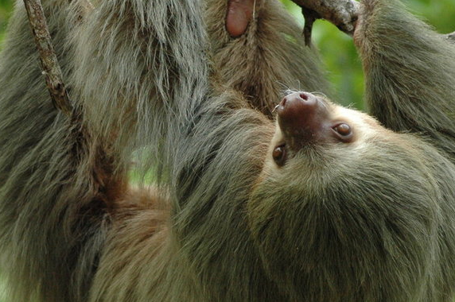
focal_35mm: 384
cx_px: 215
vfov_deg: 3.6
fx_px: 4848
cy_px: 151
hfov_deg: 5.4
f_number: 6.3
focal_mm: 122
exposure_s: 1/640
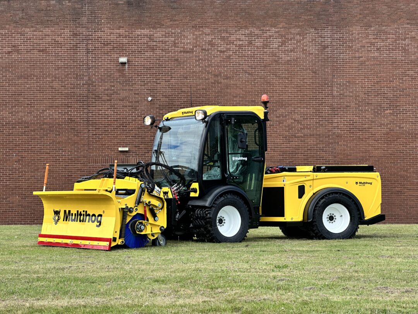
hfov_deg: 25.3
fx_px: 930
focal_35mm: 77
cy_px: 157
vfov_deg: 19.1
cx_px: 209
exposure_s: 1/235
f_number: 2.8
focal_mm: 9
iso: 32
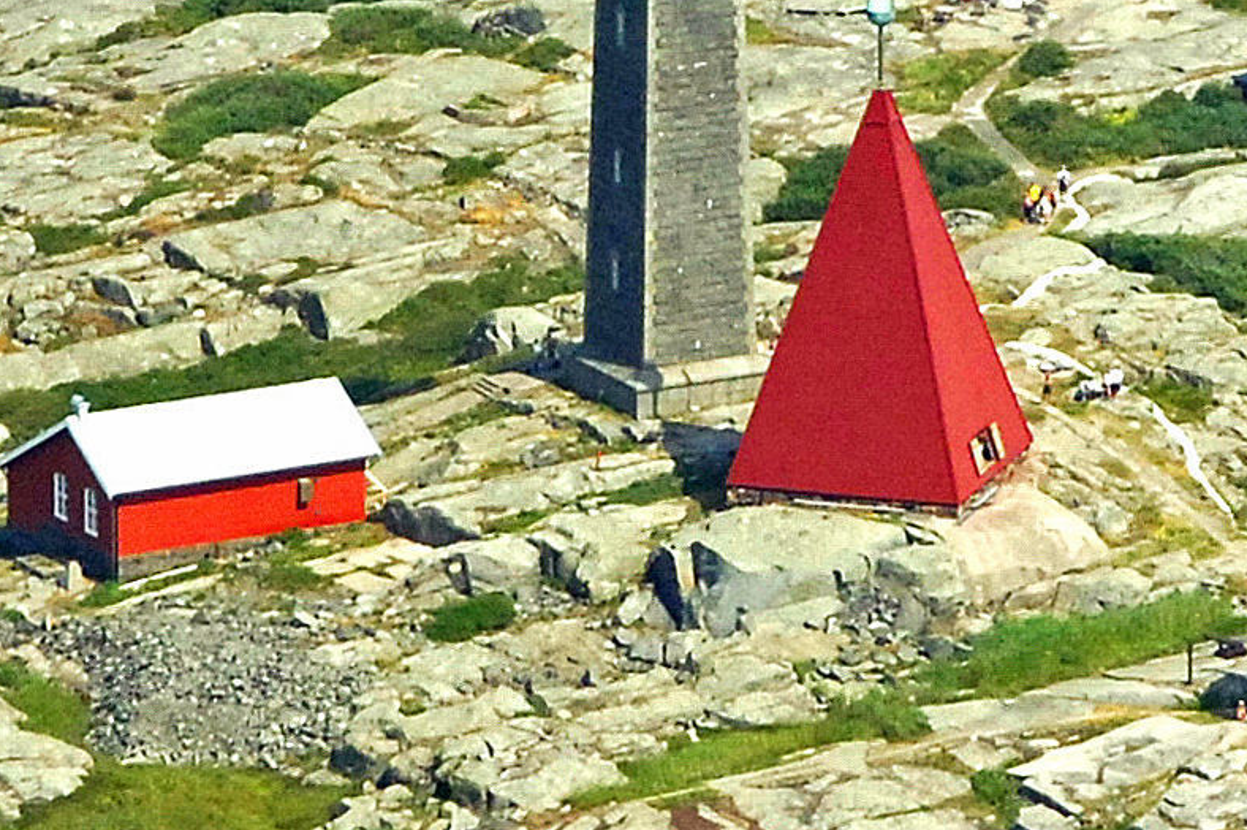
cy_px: 312
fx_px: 23154
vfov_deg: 2.1
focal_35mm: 669
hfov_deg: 3.1
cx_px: 703
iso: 400
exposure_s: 1/1000
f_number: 8.5
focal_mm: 82
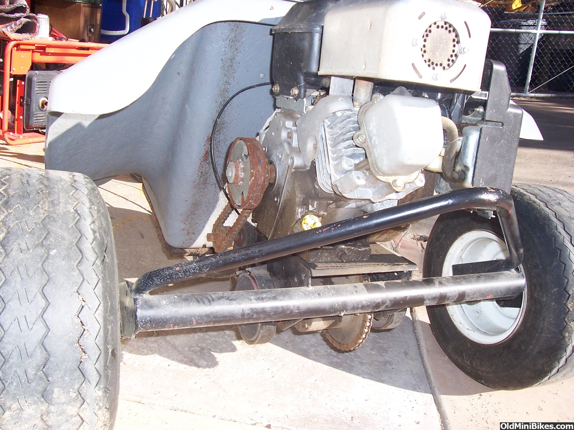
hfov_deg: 54.0
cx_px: 287
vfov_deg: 41.8
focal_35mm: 34
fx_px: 564
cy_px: 215
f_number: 5.6
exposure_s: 1/180
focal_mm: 5.6
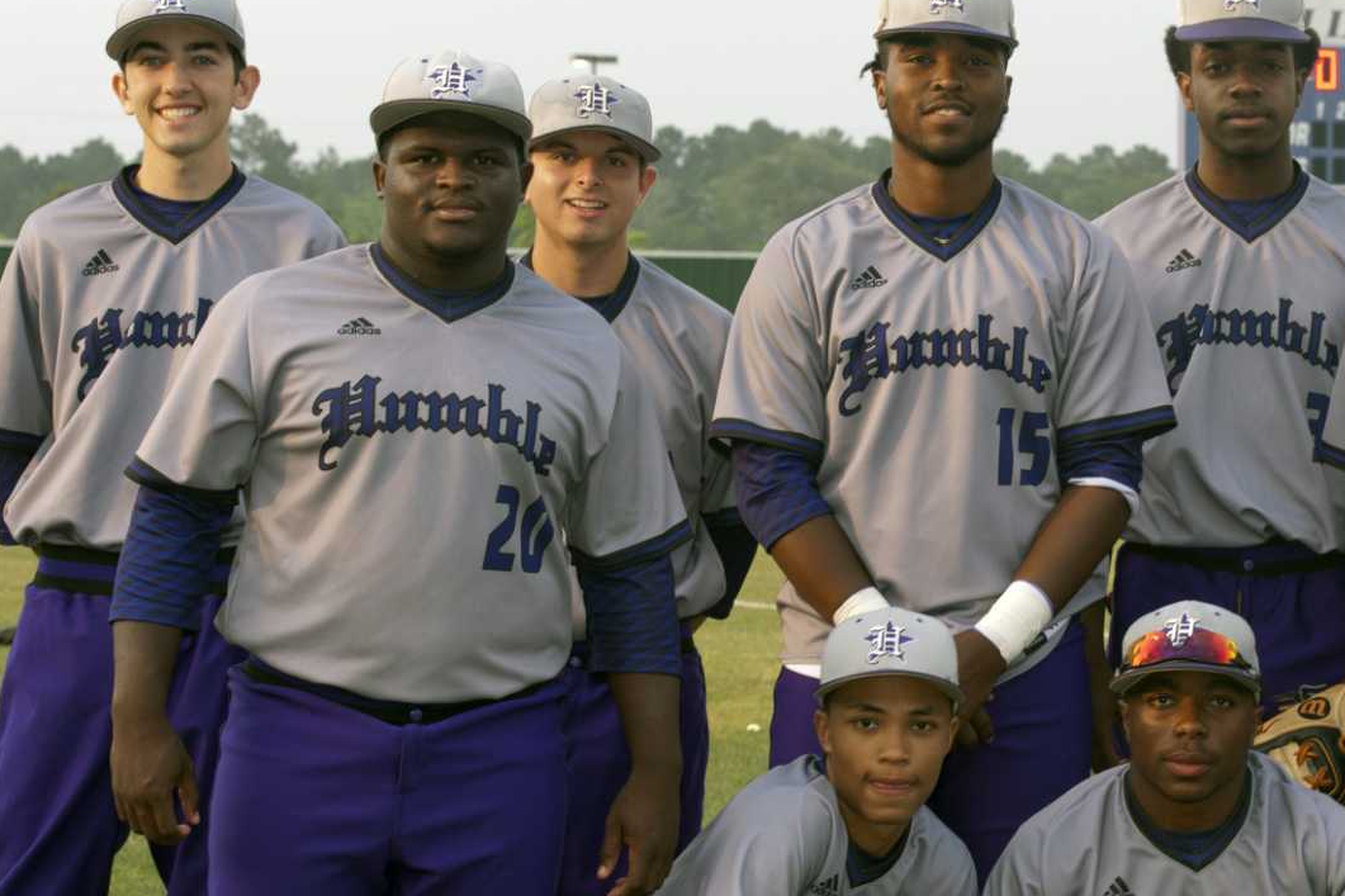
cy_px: 502
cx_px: 1071
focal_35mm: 135
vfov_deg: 10.2
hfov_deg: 15.1
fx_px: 5043
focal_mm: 70
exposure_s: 1/60
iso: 200
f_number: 9
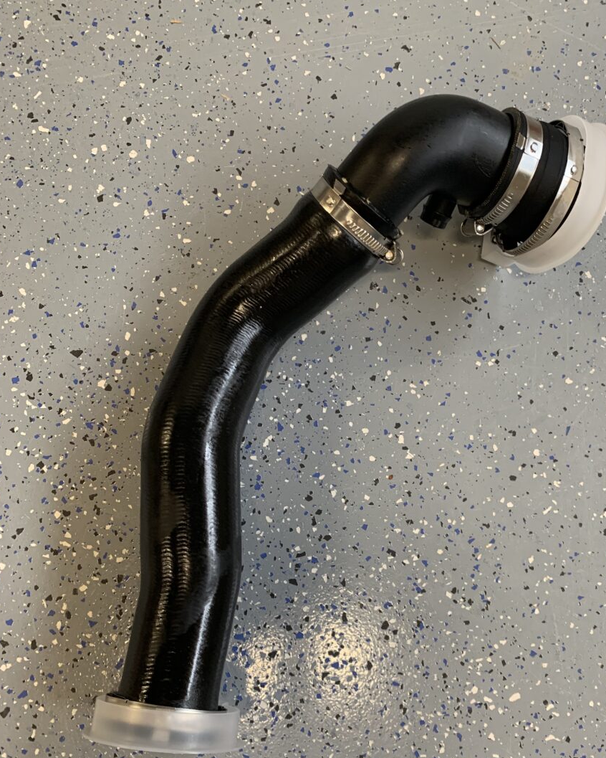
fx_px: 717
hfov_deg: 45.7
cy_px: 444
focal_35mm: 32
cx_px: 350
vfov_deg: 55.4
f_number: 1.8
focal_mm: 4.25
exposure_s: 1/50
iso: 100
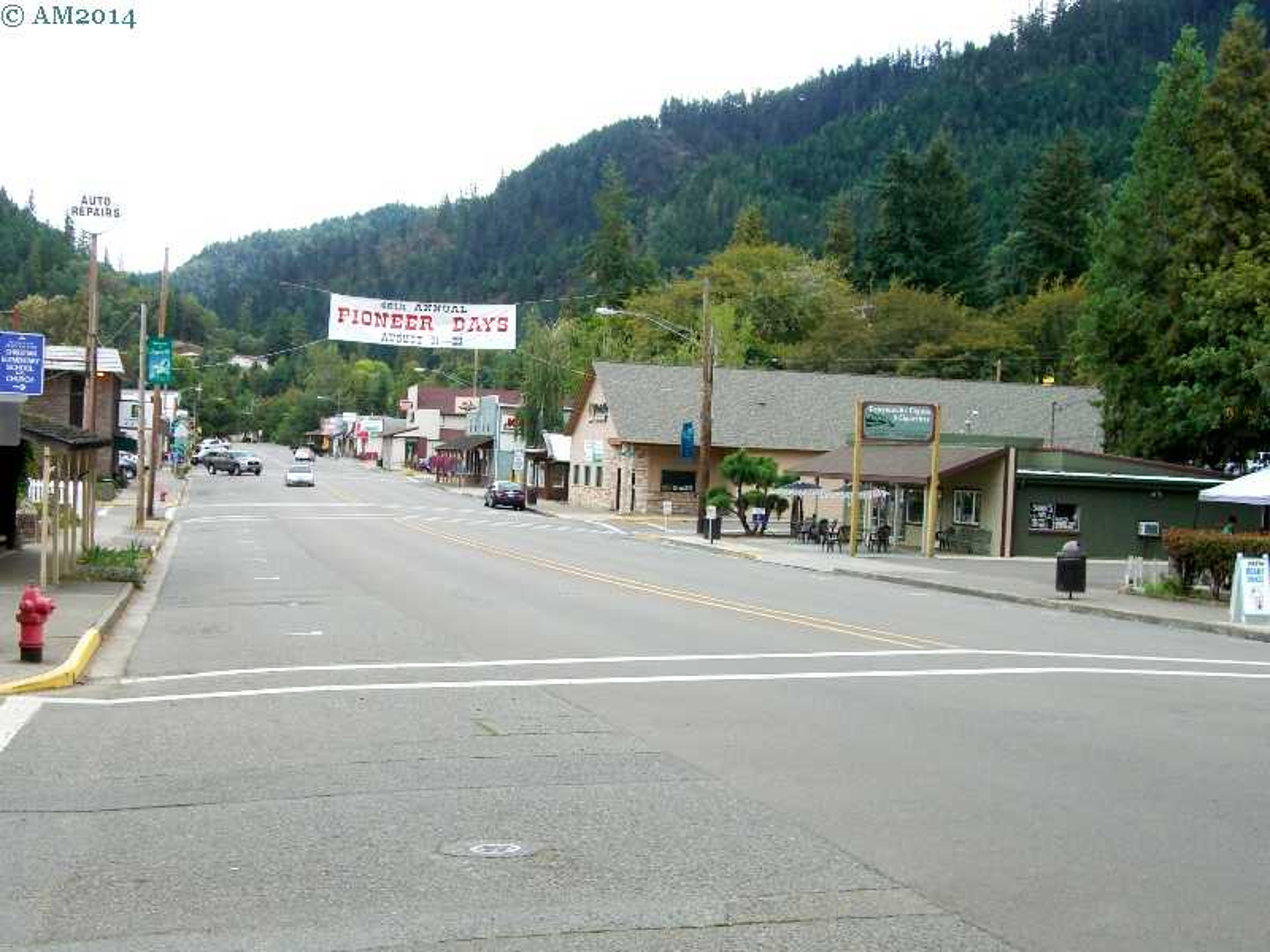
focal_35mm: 46
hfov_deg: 41.2
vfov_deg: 31.5
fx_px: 1688
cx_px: 635
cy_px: 476
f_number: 3.1
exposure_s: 1/160
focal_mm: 9.6
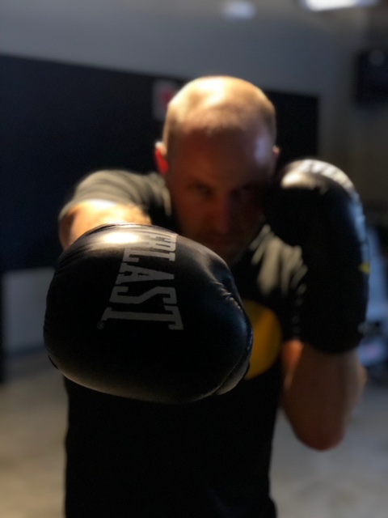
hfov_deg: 25.7
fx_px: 852
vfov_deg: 33.8
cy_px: 259
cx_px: 194
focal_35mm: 57
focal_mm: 6.6
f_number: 2.8
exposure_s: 1/60
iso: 1250
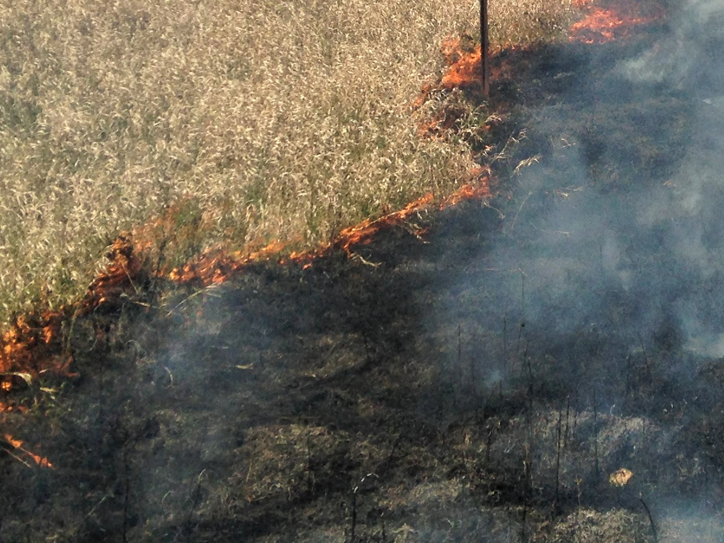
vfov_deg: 16.0
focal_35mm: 88
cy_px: -131
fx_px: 1841
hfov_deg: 21.6
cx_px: 705
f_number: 2.4
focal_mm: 4.12
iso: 50
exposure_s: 1/2358
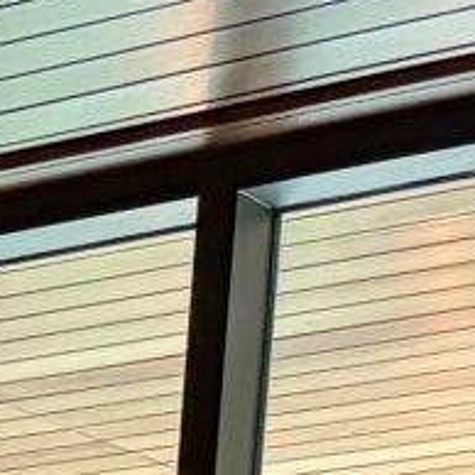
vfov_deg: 6.4
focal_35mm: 224
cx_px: -1271
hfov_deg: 6.6
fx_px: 3478
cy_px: 1851
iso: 320
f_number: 1.78
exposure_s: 1/60
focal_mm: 6.76
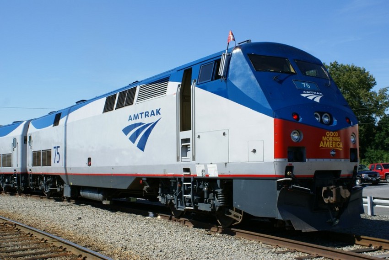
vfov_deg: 32.0
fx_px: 454
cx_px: 194
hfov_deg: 46.3
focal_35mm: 42
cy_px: 130
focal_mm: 28
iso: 100
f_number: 9
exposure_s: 1/320
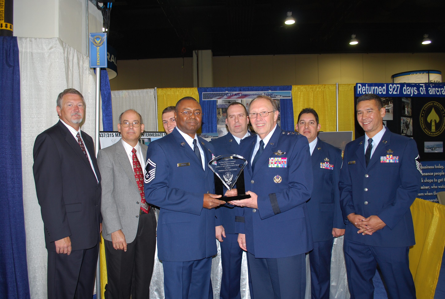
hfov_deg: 67.3
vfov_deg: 48.1
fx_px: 334
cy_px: 150
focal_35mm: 27
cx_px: 222
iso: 200
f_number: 3.5
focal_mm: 18
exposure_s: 1/60
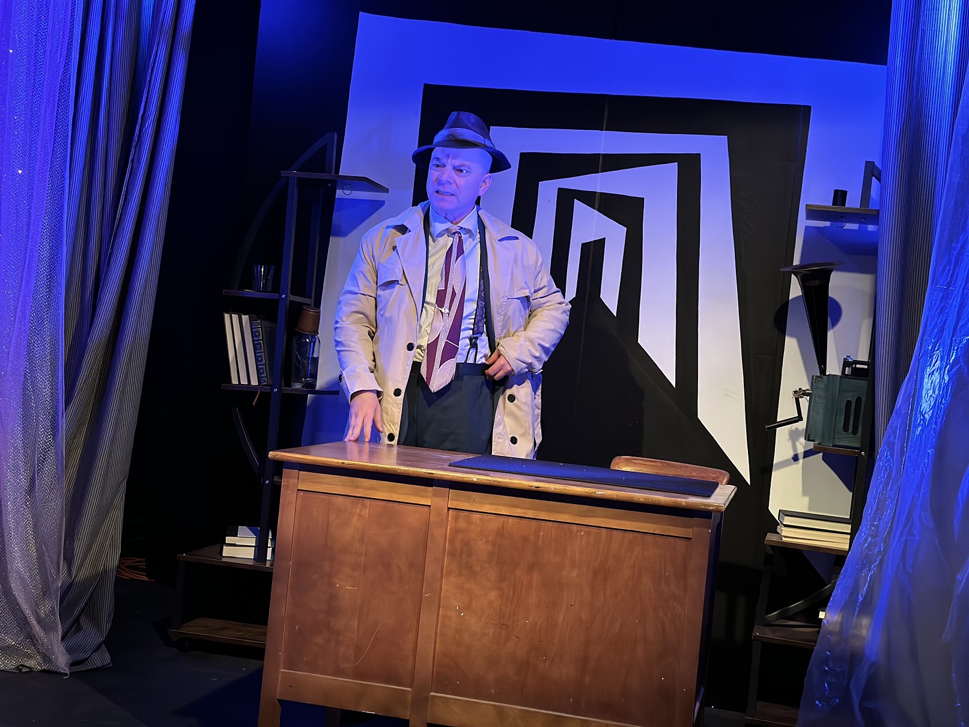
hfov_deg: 39.7
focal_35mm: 48
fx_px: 1344
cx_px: 484
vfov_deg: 30.3
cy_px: 364
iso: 500
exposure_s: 1/40
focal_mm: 6.86
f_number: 1.78
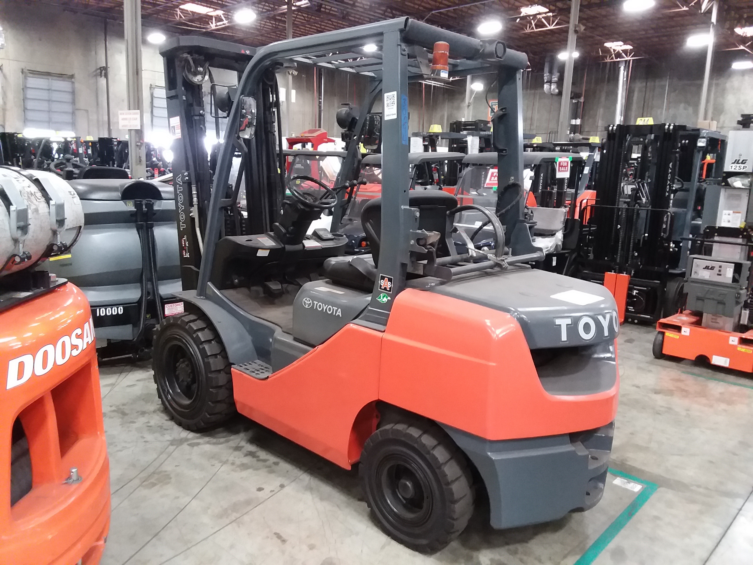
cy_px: 282
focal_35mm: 27
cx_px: 376
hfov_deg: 65.3
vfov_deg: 51.4
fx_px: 587
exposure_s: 1/15
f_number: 1.9
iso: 250
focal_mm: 2.91
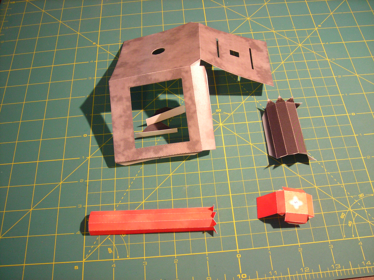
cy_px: 140
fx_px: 411
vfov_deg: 37.7
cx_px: 187
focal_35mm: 38
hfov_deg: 49.0
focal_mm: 6.3
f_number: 3.2
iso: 150
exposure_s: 1/4
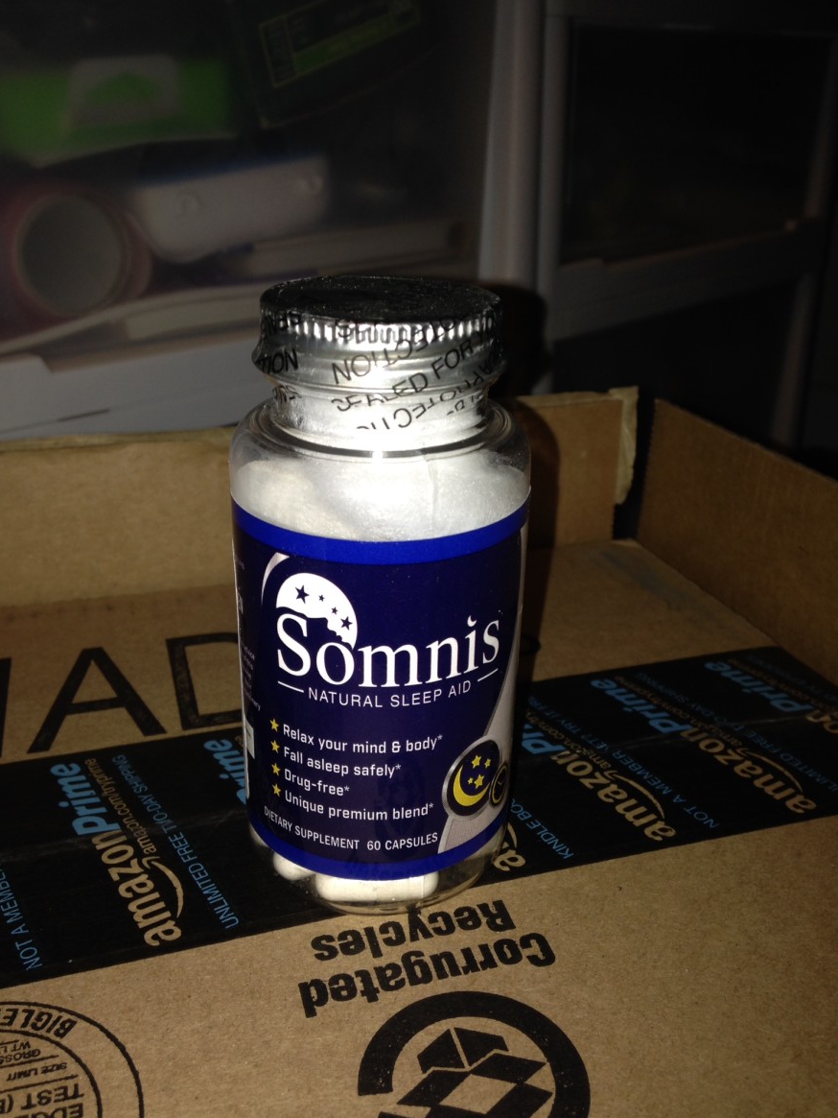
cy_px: 550
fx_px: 1097
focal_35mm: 34
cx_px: 421
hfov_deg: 41.8
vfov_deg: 54.0
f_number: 2.4
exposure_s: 1/52
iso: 50
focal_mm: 4.12
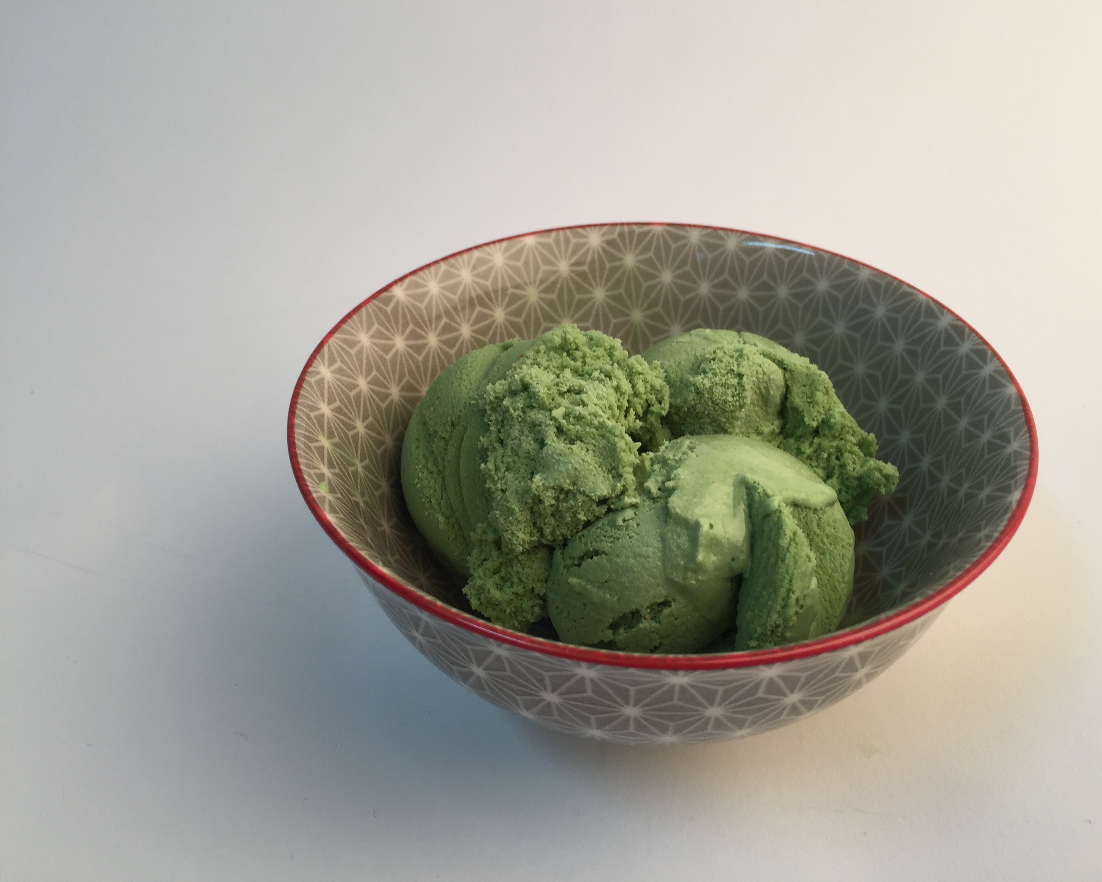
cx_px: 596
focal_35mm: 31
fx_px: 1011
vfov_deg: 47.1
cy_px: 432
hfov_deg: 57.1
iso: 32
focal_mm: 4.15
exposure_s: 1/50
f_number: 2.2
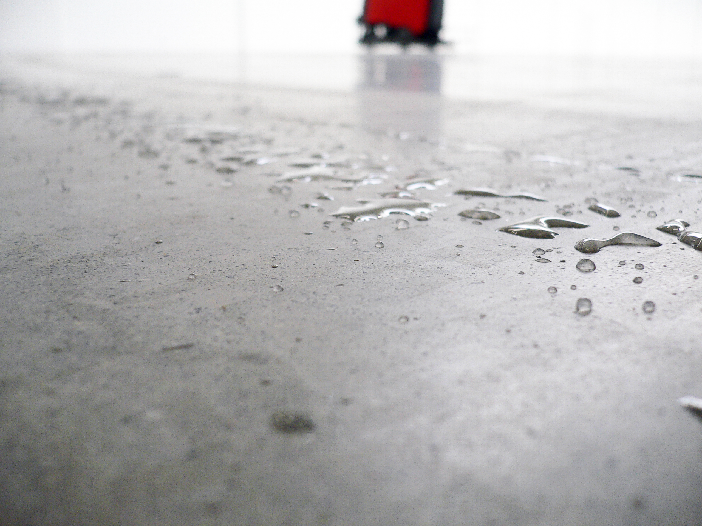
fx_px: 710
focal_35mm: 35
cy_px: 263
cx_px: 351
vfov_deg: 40.7
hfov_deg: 52.6
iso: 100
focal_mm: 5.8
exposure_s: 1/60
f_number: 2.8
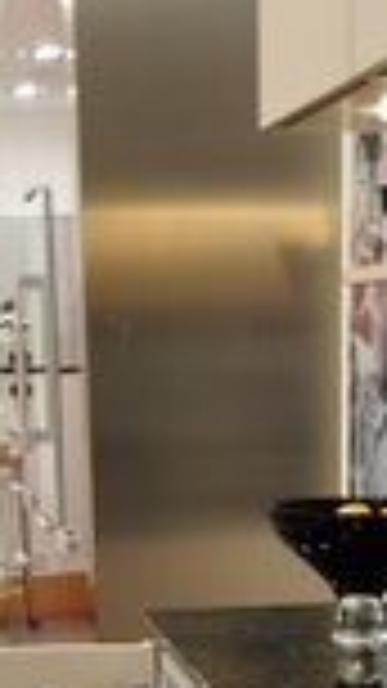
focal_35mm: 85
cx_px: 252
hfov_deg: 14.2
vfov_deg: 21.9
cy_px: 953
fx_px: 1552
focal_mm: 18
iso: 400
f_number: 7.1
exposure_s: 1/25
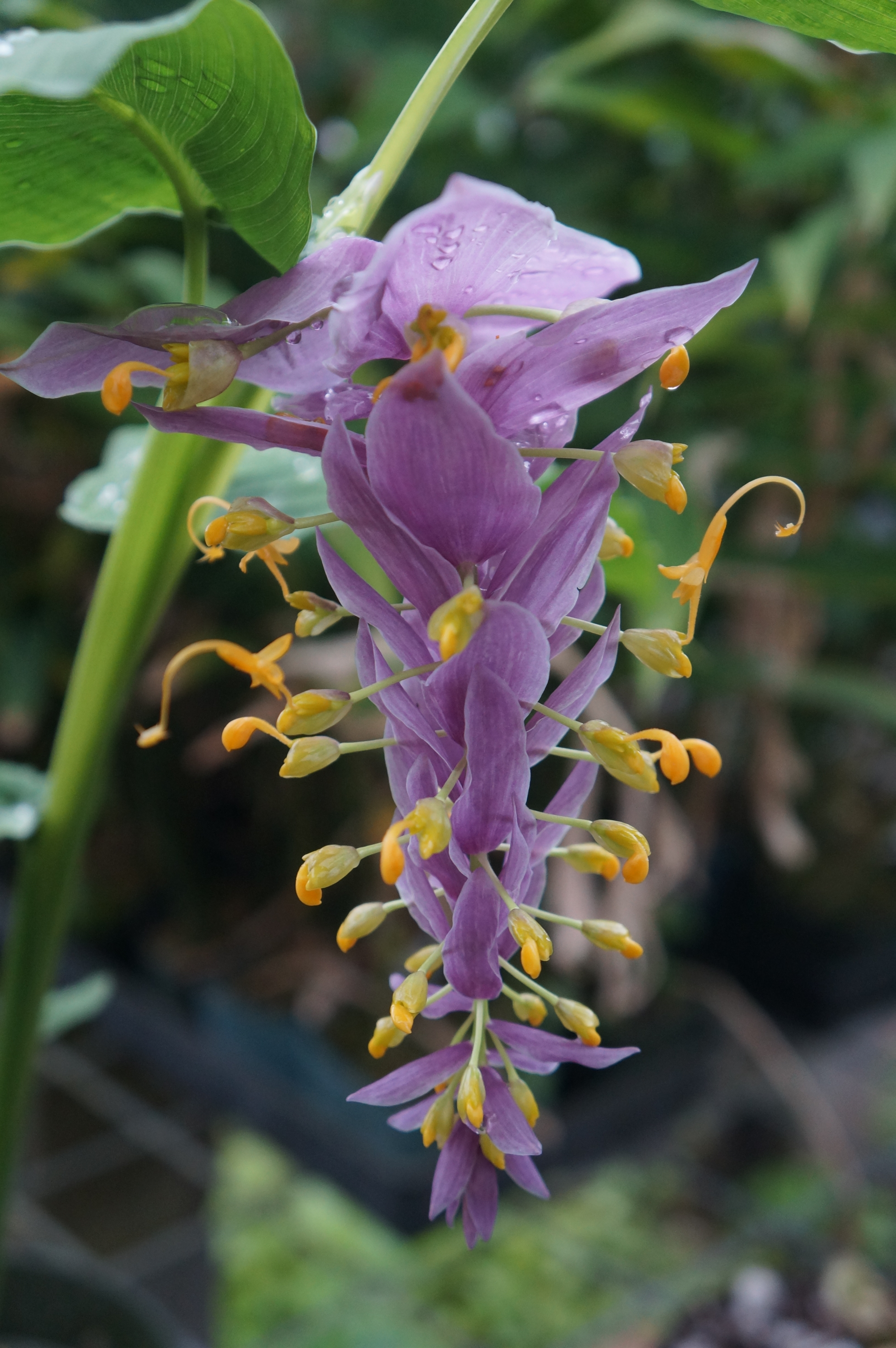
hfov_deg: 28.0
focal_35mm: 48
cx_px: 448
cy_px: 674
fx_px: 1796
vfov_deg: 41.2
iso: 1250
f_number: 4
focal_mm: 32
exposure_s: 1/160
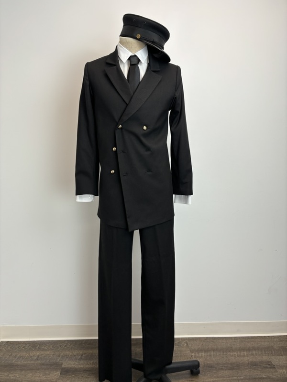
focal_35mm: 26
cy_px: 191
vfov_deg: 67.3
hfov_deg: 53.1
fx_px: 287
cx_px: 144
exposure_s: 1/120
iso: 32
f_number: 1.6
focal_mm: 5.96
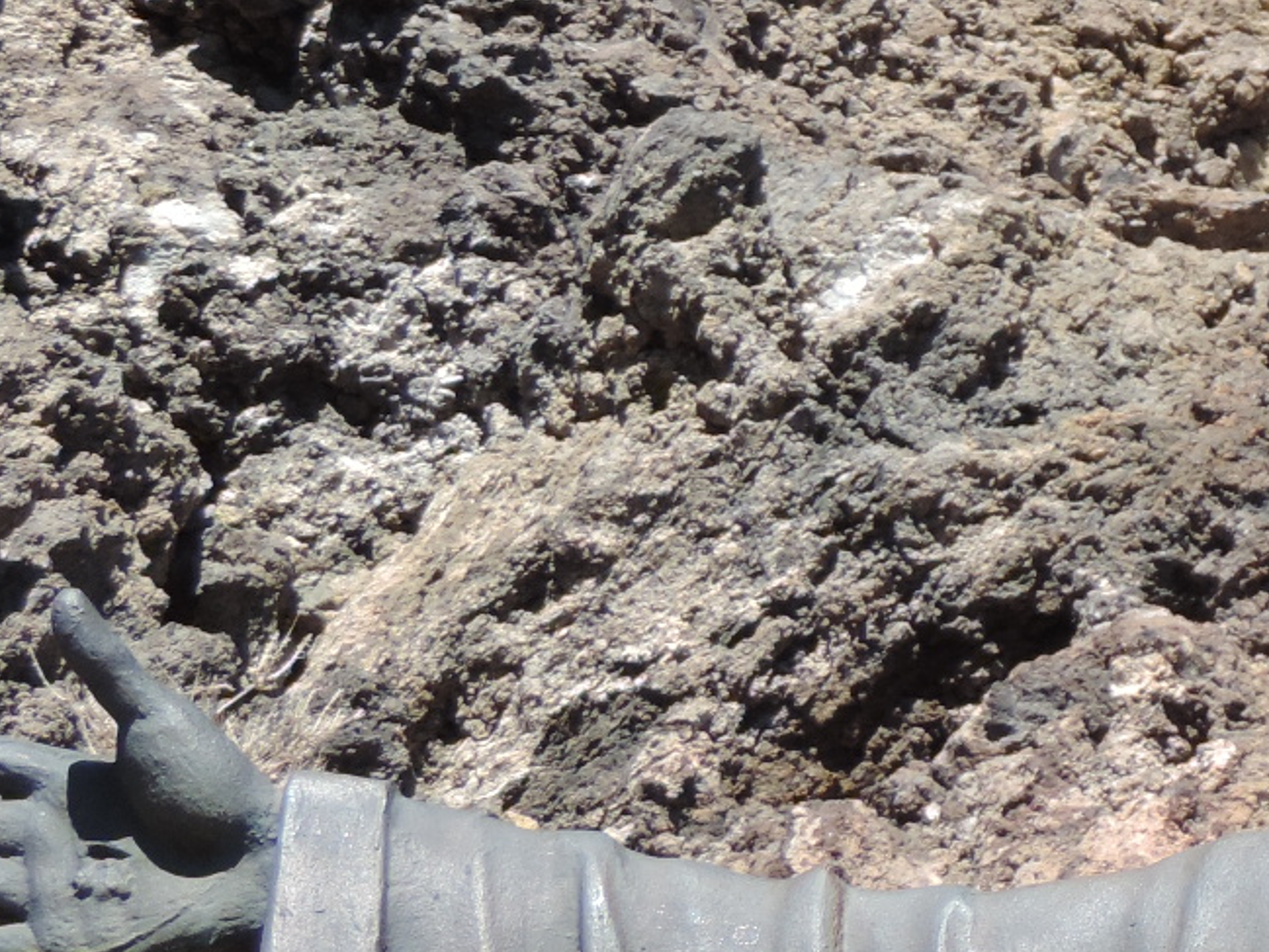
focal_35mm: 210
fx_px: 7700
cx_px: 2129
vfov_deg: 7.0
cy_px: -86
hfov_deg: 9.1
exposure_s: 1/400
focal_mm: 10.7
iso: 80
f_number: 3.7
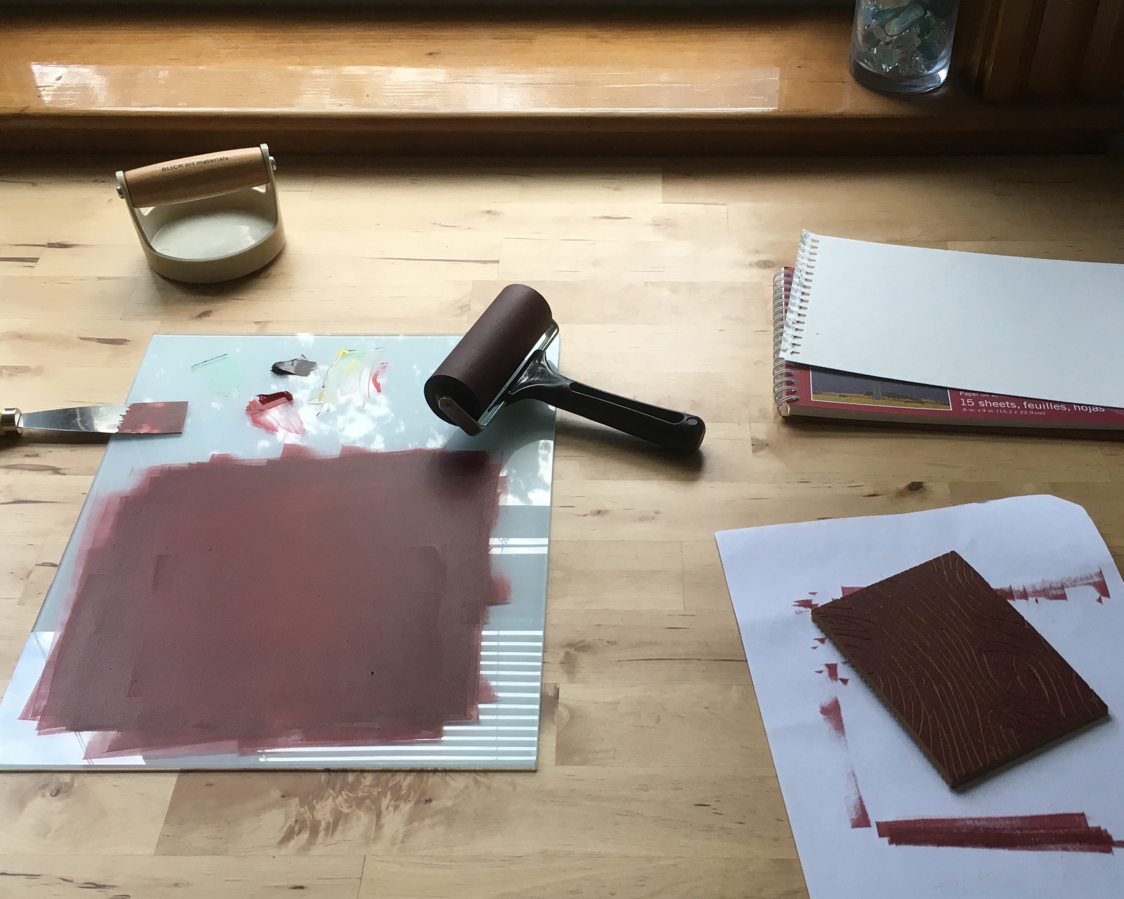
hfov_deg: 46.8
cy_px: 528
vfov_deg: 38.1
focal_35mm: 39
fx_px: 1297
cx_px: 612
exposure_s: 1/30
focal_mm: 4.15
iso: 25
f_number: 2.2
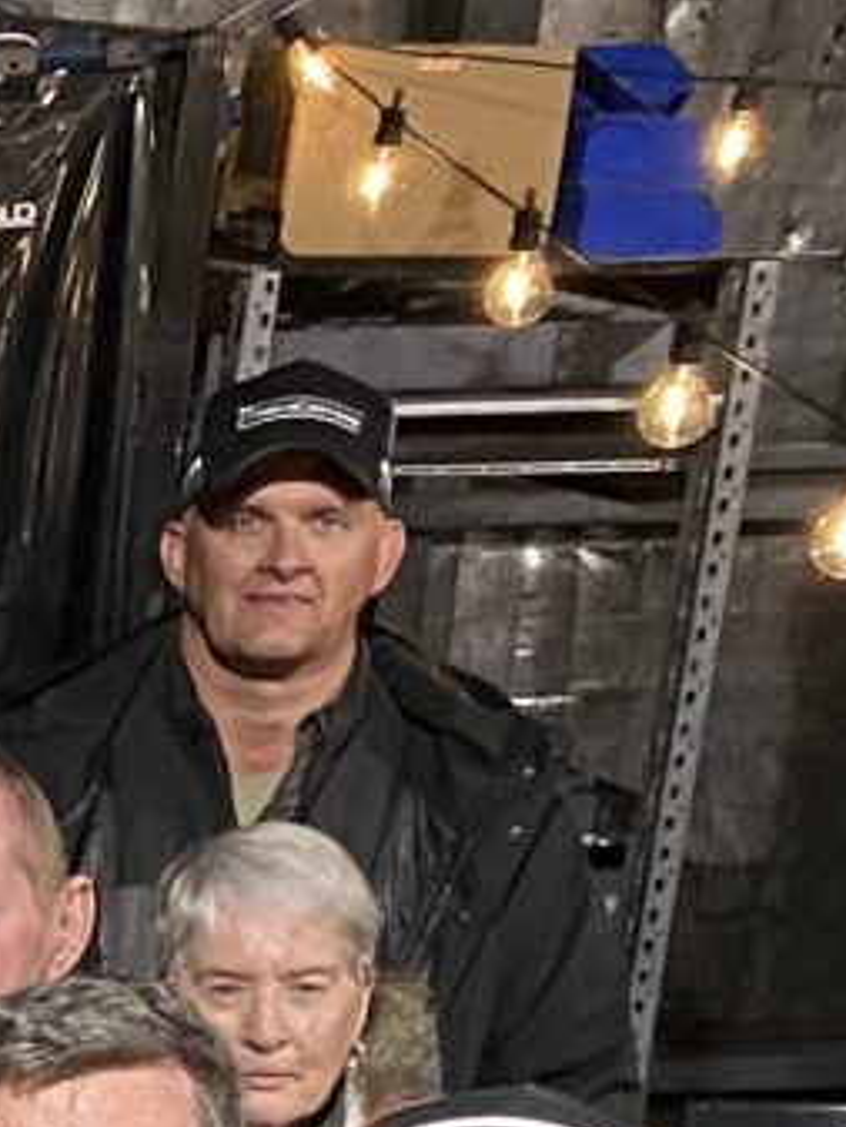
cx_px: -2113
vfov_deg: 11.8
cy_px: 1789
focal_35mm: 158
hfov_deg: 7.6
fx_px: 5145
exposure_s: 1/50
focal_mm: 4.25
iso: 125
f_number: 1.8
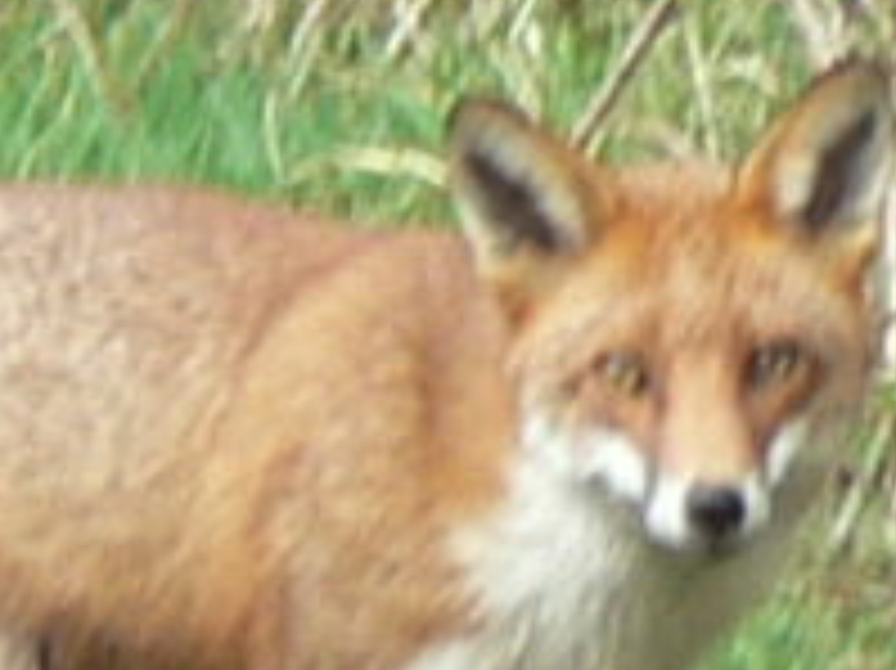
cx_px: 284
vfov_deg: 0.8
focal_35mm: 1782
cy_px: 373
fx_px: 46097
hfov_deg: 1.1
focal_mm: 62.5
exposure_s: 1/125
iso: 80
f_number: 5
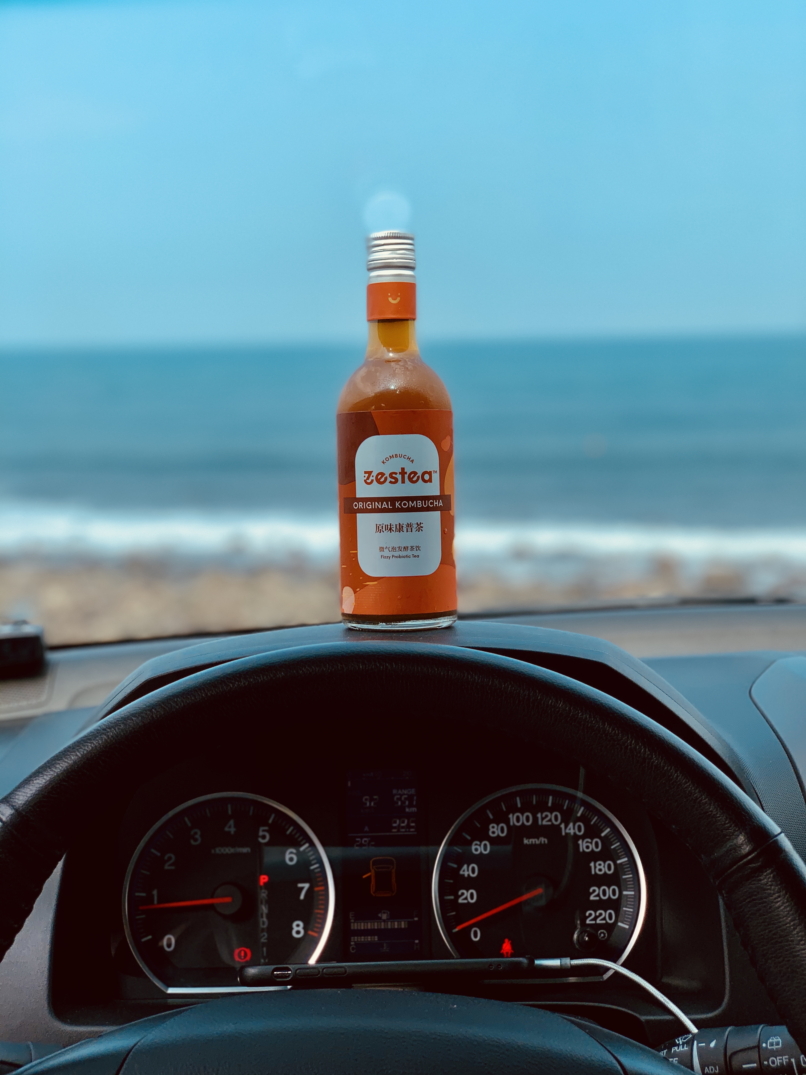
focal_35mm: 52
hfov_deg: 28.0
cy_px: 538
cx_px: 403
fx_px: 1614
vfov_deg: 36.8
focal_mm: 6
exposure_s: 1/510
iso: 16
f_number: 2.4
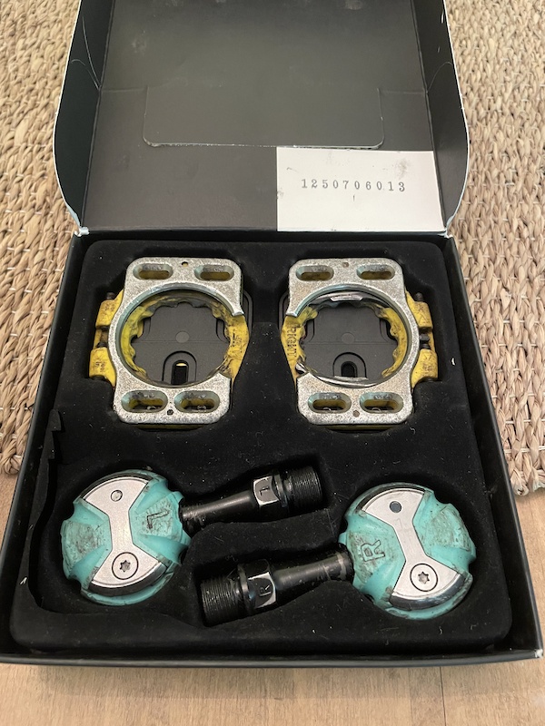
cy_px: 363
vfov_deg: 67.3
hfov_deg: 53.1
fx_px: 546
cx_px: 272
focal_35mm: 26
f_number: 1.6
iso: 500
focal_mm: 4.2
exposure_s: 1/30
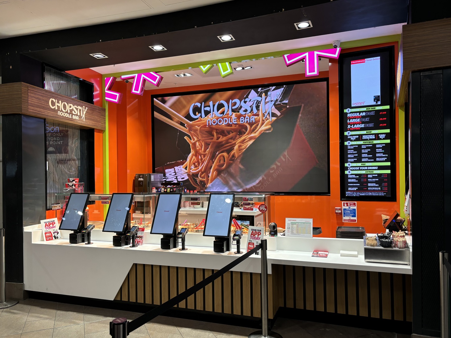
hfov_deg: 65.3
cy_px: 171
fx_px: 352
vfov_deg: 51.4
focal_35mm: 27
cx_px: 226
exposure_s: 1/100
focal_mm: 5.96
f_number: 1.6
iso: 80
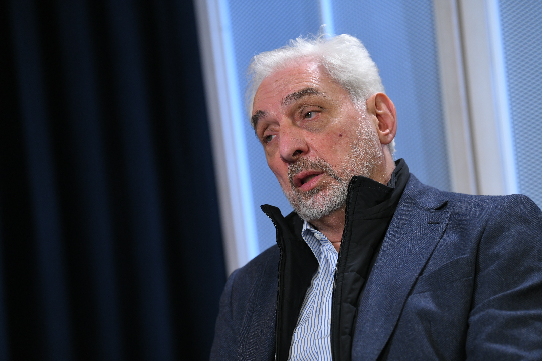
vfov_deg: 9.5
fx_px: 2183
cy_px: 180
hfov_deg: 14.2
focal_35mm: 145
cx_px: 271
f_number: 3.5
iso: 2500
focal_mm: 145
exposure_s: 1/200
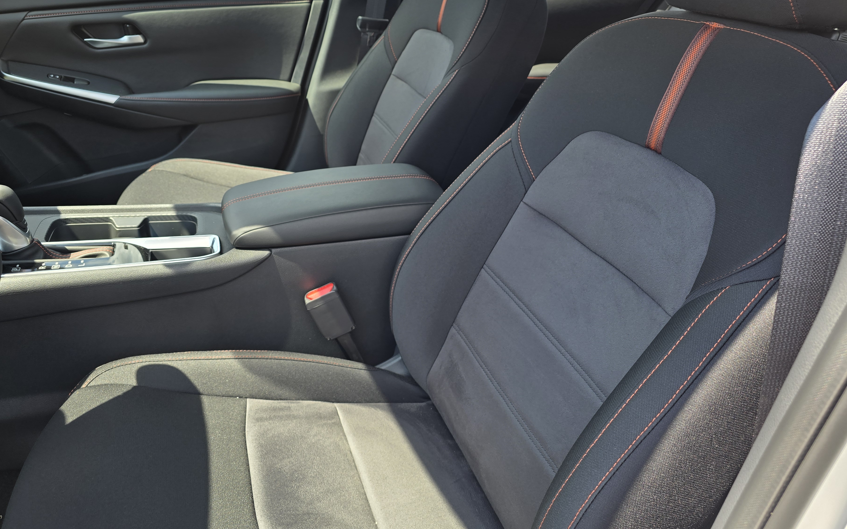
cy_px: 205
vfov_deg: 45.7
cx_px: 419
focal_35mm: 27
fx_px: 623
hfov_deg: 68.4
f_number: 1.7
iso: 20
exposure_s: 1/180
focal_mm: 6.3
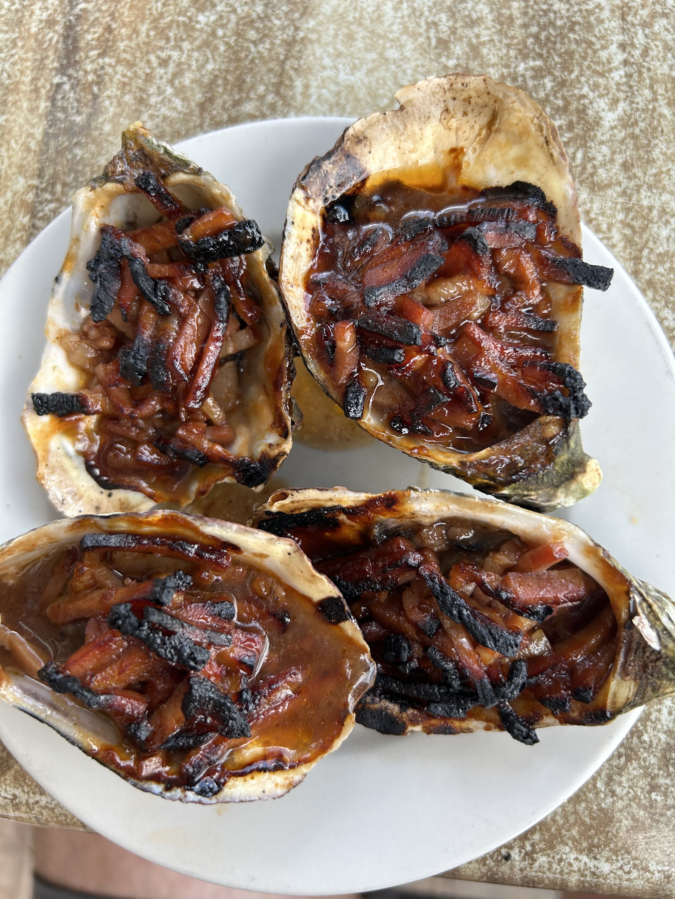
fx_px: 676
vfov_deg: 67.3
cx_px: 338
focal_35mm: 26
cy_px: 450
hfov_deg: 53.1
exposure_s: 1/436
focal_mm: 5.7
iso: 50
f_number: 1.5
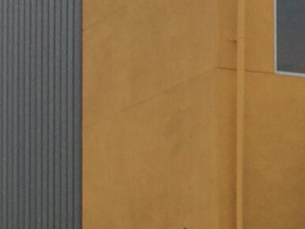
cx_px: 278
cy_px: 341
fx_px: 1683
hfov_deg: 10.3
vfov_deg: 7.6
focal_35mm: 191
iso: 32
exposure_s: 1/166
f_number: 2.2
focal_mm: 4.15
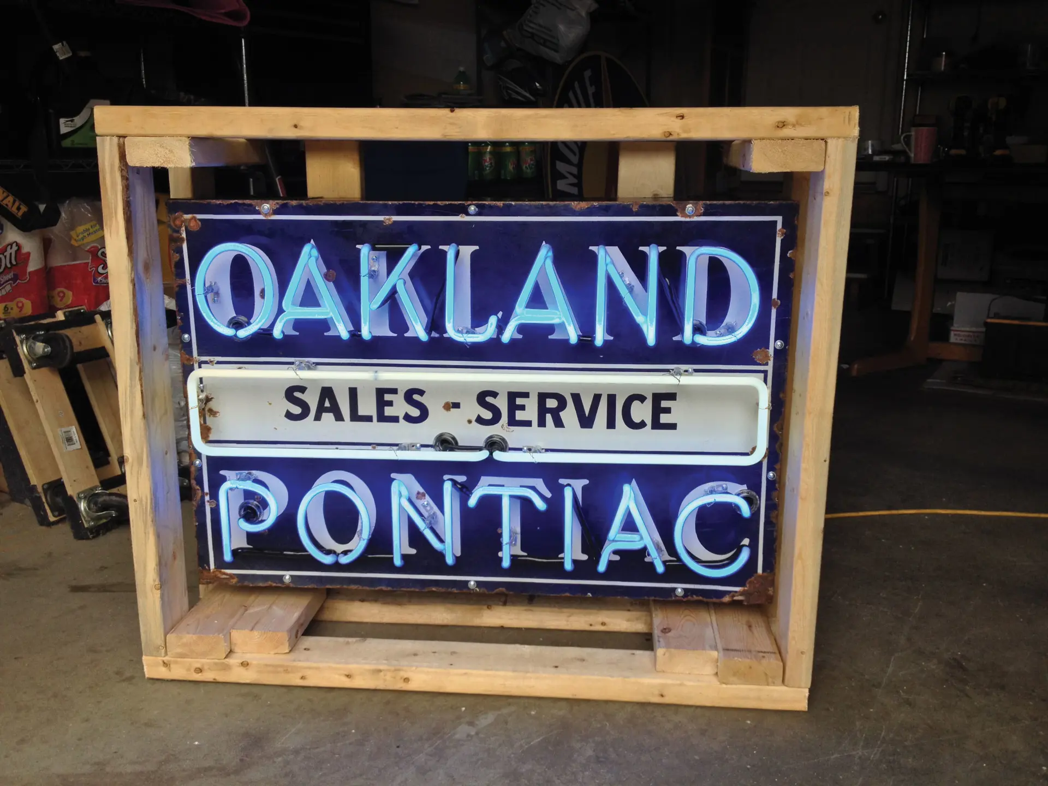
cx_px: 524
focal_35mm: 35
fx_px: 1060
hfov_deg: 52.6
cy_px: 393
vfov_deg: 40.7
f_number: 2.4
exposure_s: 1/297
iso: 50
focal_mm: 4.28
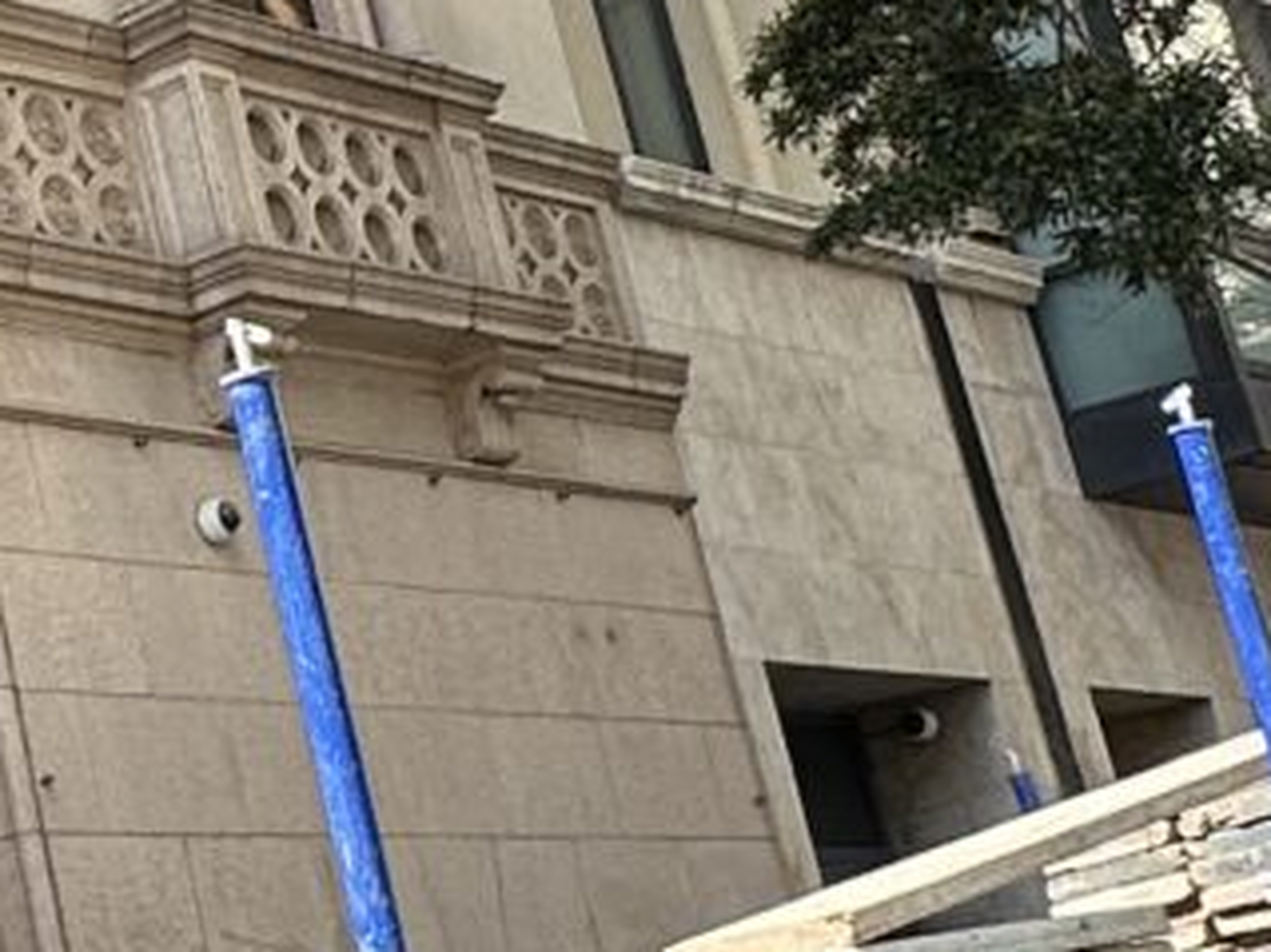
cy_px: 255
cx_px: -769
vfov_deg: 16.3
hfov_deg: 18.6
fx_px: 3303
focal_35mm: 90
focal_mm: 2.22
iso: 40
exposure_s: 1/381
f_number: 2.2
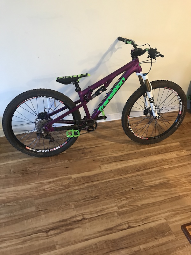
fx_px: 206
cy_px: 128
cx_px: 96
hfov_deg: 49.7
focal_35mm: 28
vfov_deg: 63.4
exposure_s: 1/15
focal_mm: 3.99
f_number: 1.8
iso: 80
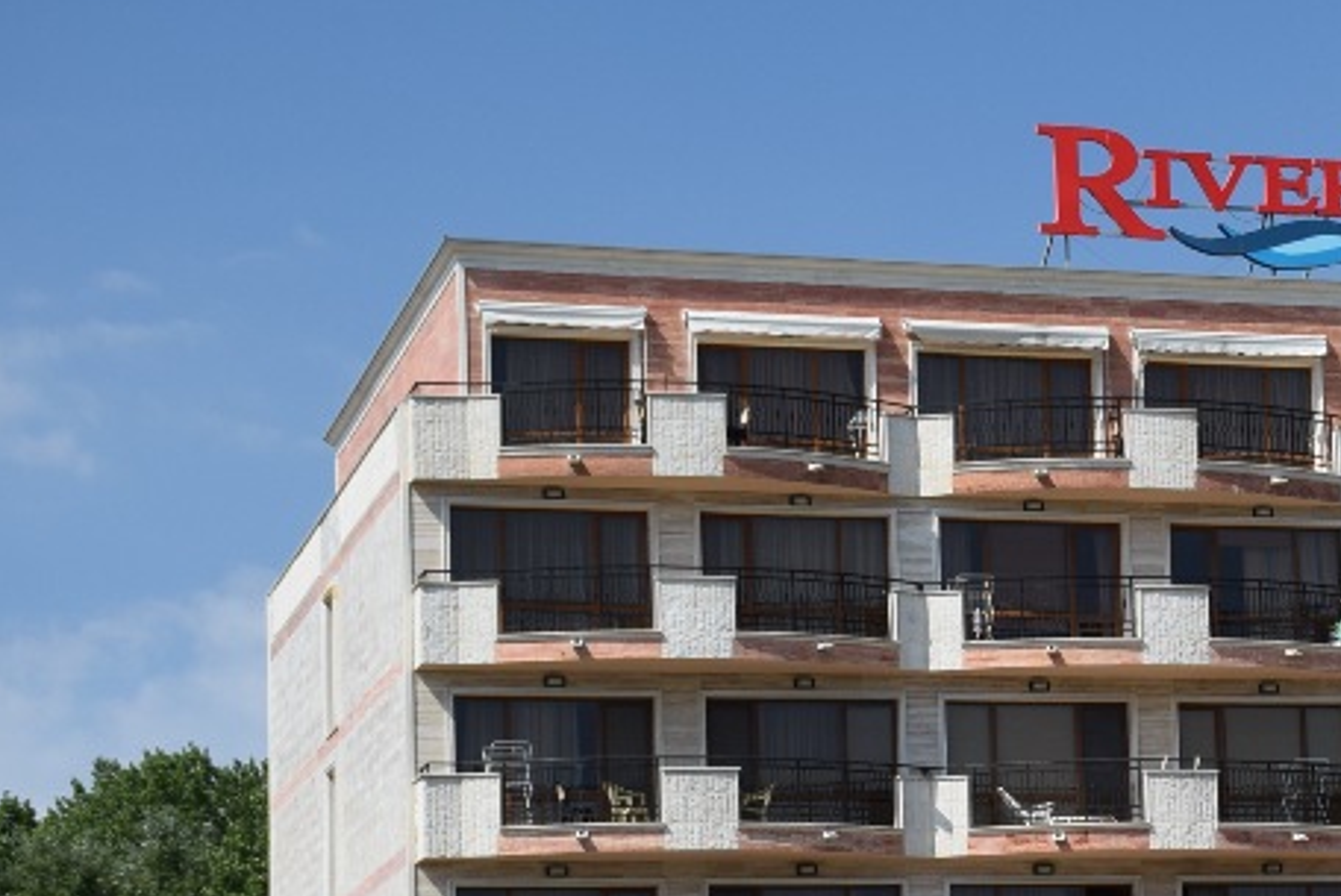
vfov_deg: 10.7
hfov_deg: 15.6
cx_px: 1448
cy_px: 660
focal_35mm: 128
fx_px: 4772
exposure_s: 1/250
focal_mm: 38
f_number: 8
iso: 200
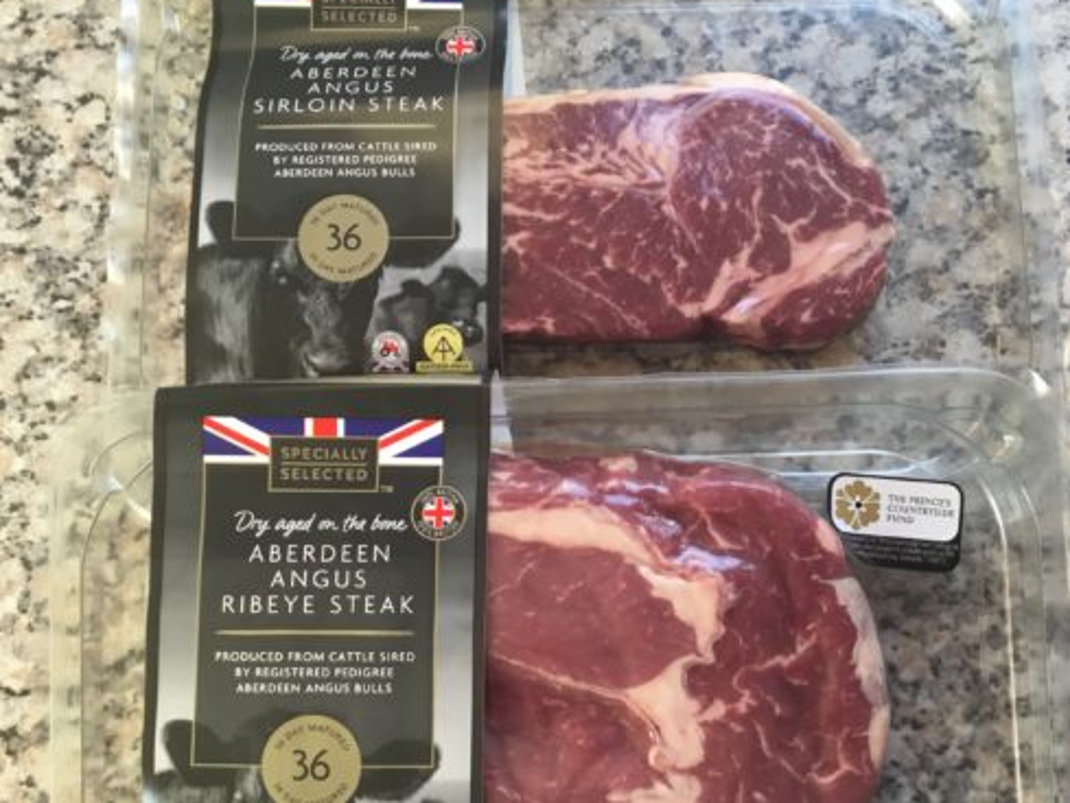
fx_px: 1175
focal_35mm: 38
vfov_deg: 37.7
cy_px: 459
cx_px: 600
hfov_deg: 48.9
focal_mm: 3.3
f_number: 2.4
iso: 80
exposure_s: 1/33
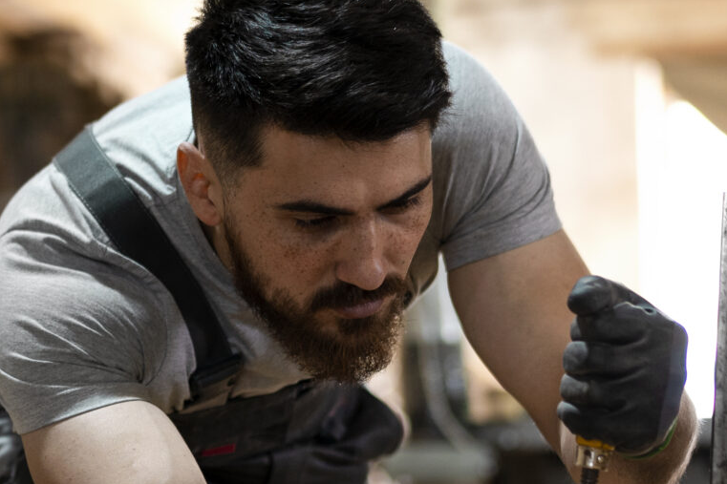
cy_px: 405
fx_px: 2988
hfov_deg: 13.8
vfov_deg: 9.2
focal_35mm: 148
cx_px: 137
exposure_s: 1/100
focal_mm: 55
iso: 400
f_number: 2.2
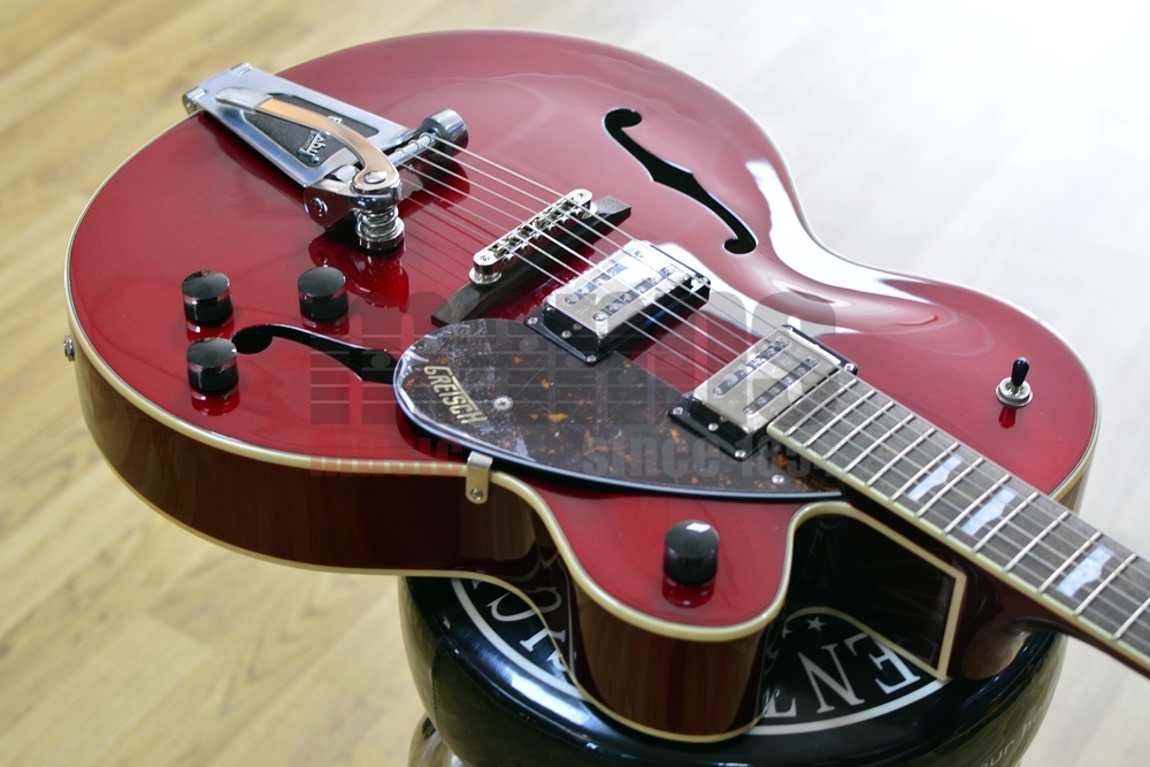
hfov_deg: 37.8
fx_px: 1677
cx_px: 575
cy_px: 384
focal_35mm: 52
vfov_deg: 25.8
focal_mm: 35
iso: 320
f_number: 3.2
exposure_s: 1/60
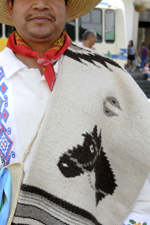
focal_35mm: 73
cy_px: 116
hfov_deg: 18.6
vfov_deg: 27.8
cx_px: 49
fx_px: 456
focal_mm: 29
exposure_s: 1/400
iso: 800
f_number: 4.5
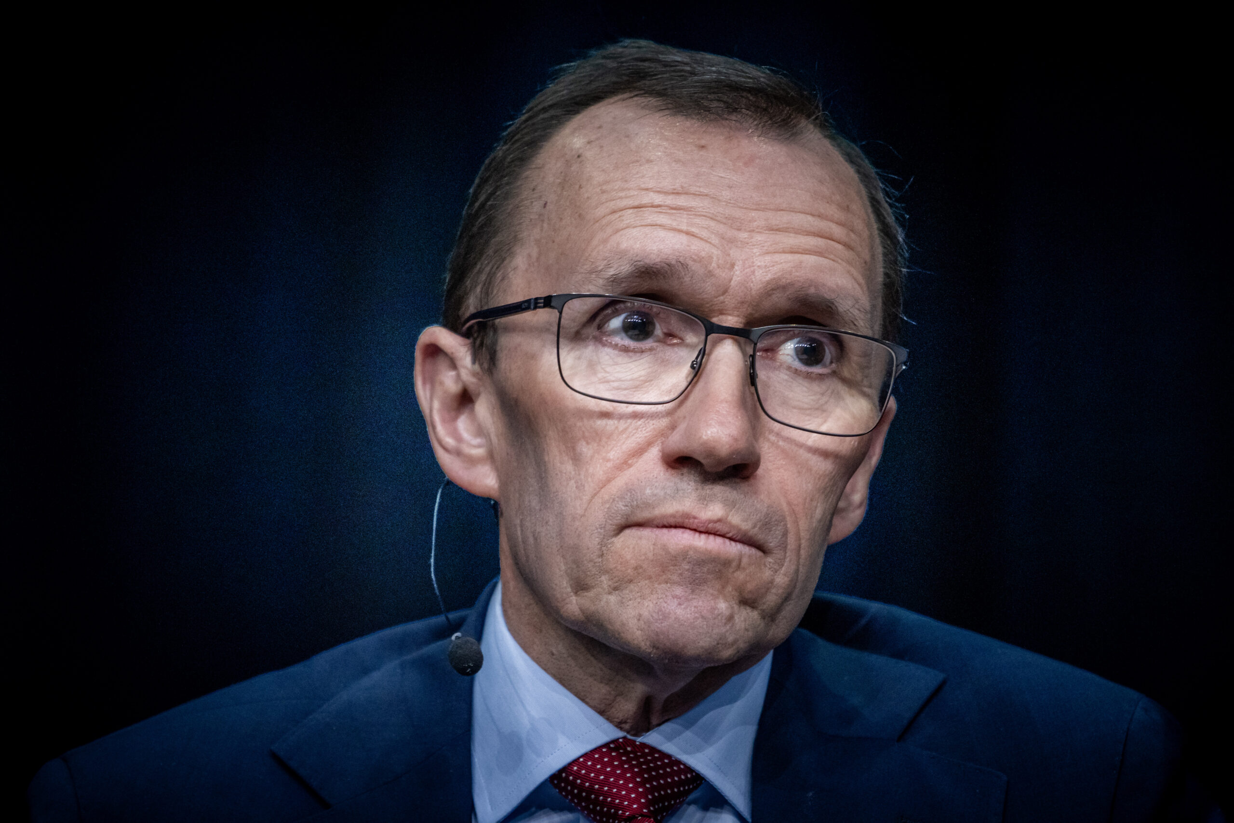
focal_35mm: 300
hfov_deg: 6.9
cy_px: 412
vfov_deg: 4.6
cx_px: 617
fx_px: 10283
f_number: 4
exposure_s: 1/250
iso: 3200
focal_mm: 200
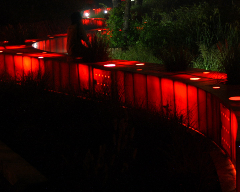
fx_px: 582
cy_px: 43
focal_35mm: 82
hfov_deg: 22.7
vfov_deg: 18.6
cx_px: 216
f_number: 4
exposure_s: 3
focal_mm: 28
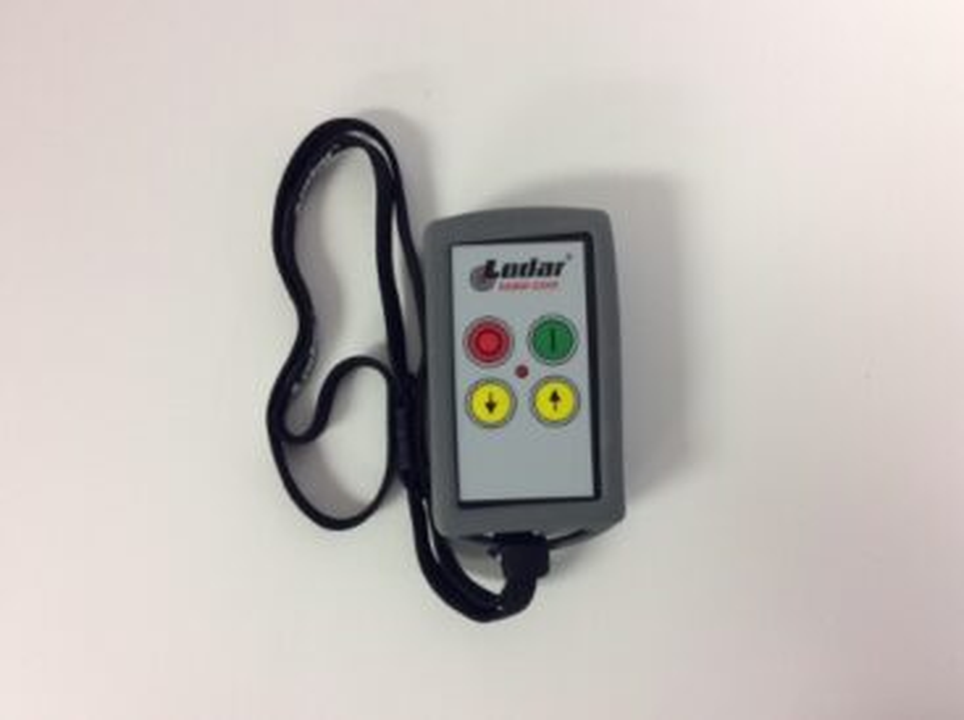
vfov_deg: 44.0
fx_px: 890
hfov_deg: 56.9
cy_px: 360
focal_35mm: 32
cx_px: 482
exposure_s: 1/24
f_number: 2.4
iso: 64
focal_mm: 3.3
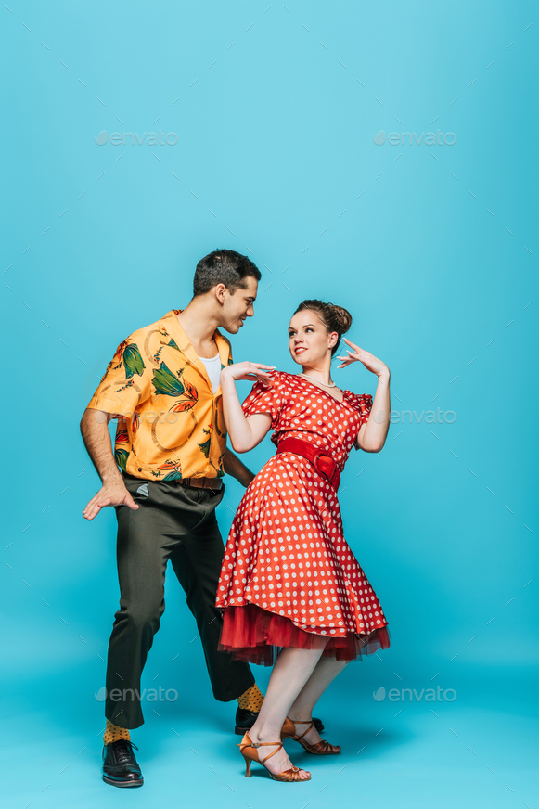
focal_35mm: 71
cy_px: 409
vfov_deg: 28.5
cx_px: 273
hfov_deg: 19.2
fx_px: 1595
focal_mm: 70
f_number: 8
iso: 100
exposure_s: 1/200
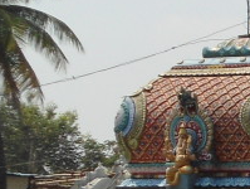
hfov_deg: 8.0
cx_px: 638
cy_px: 105
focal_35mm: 226
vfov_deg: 6.6
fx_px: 1635
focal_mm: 7.9
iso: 100
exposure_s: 1/250
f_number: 10
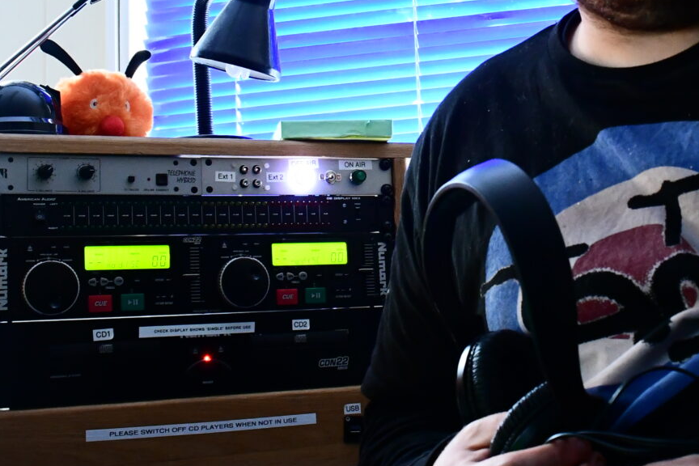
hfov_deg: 30.6
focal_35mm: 64
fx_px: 1243
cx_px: 568
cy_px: 94
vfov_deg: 21.0
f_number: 6.3
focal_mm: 18
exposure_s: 1/20
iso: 3200
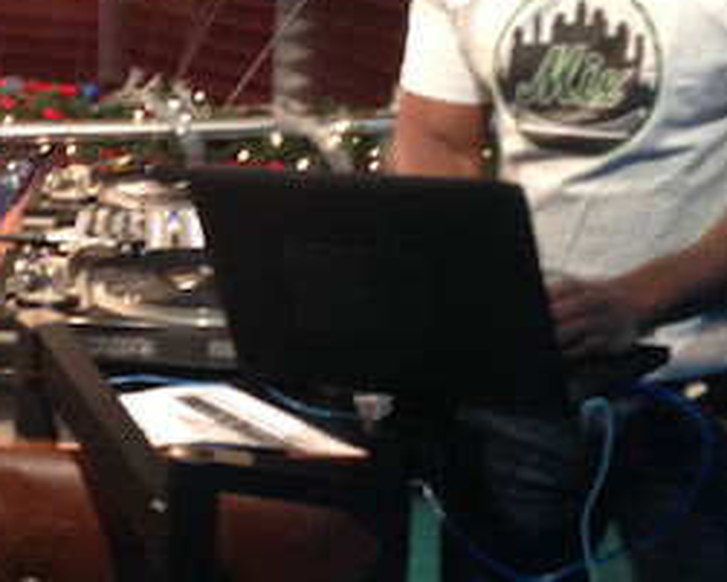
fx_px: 1700
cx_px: 16
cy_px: 138
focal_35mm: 79
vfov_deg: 19.3
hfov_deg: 23.2
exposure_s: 1/20
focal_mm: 4.12
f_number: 2.4
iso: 100
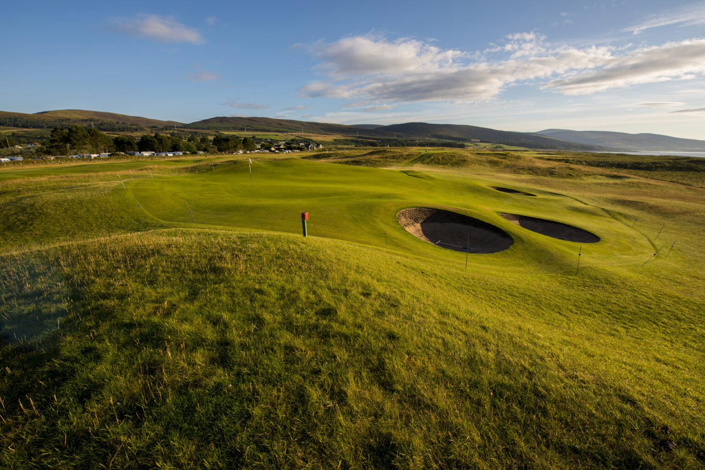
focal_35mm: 14
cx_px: 352
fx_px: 274
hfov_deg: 104.2
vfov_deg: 81.2
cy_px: 235
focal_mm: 14
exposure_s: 1/125
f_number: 8
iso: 100
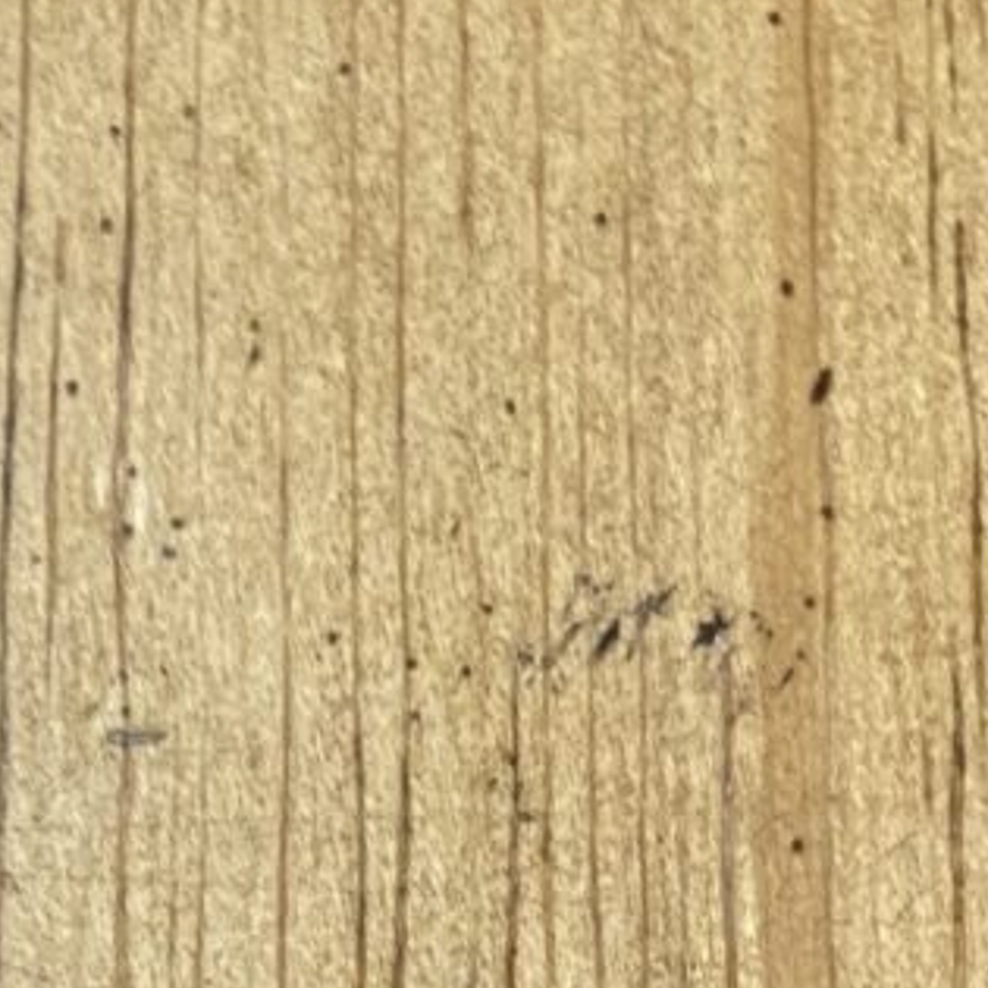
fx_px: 4715
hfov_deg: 11.6
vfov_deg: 10.3
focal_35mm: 146
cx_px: -367
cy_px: 2396
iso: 80
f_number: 1.8
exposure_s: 1/60
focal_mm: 4.25
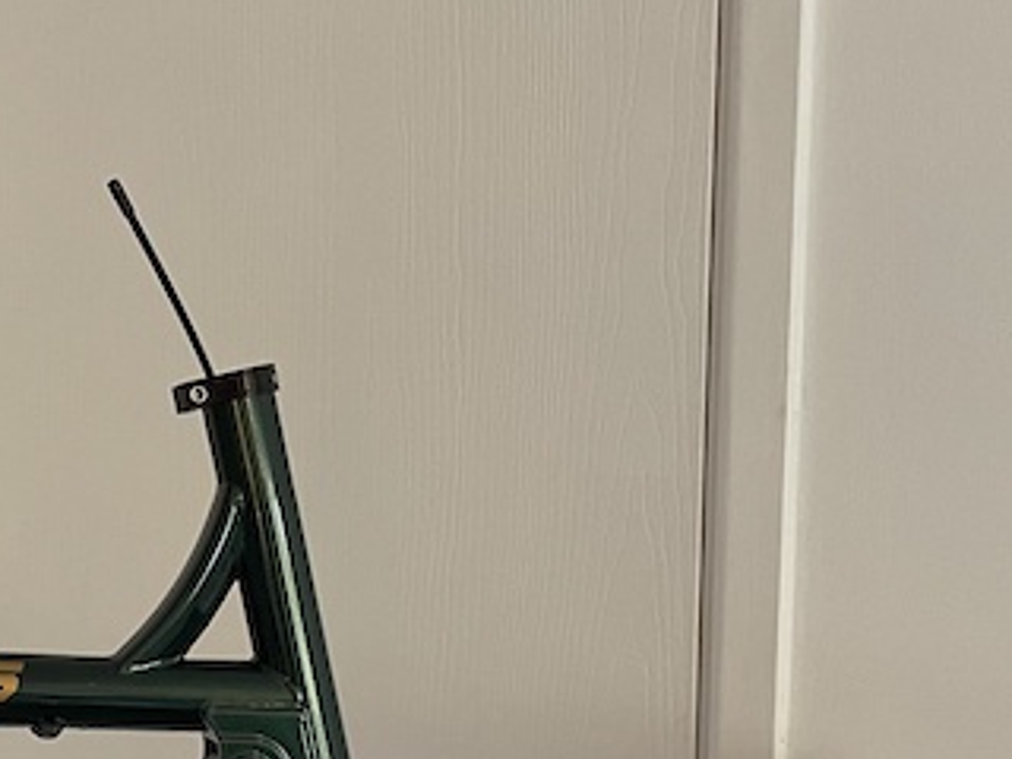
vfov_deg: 21.7
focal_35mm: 65
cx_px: 85
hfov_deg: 28.6
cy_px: 781
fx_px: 1900
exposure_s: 1/60
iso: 160
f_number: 1.6
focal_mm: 4.2
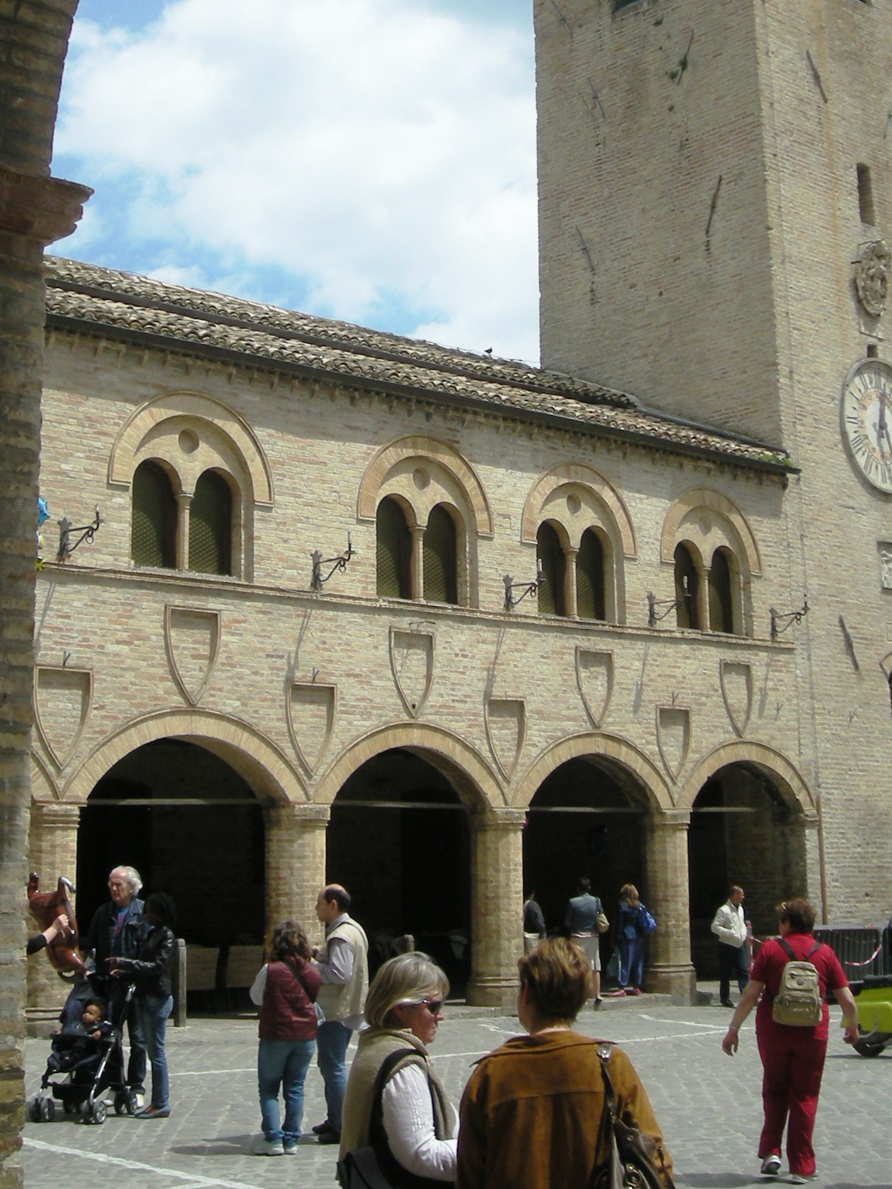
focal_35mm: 57
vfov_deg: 33.3
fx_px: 1958
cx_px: 460
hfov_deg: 25.7
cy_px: 351
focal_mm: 5.7
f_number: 5.7
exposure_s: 1/300
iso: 50
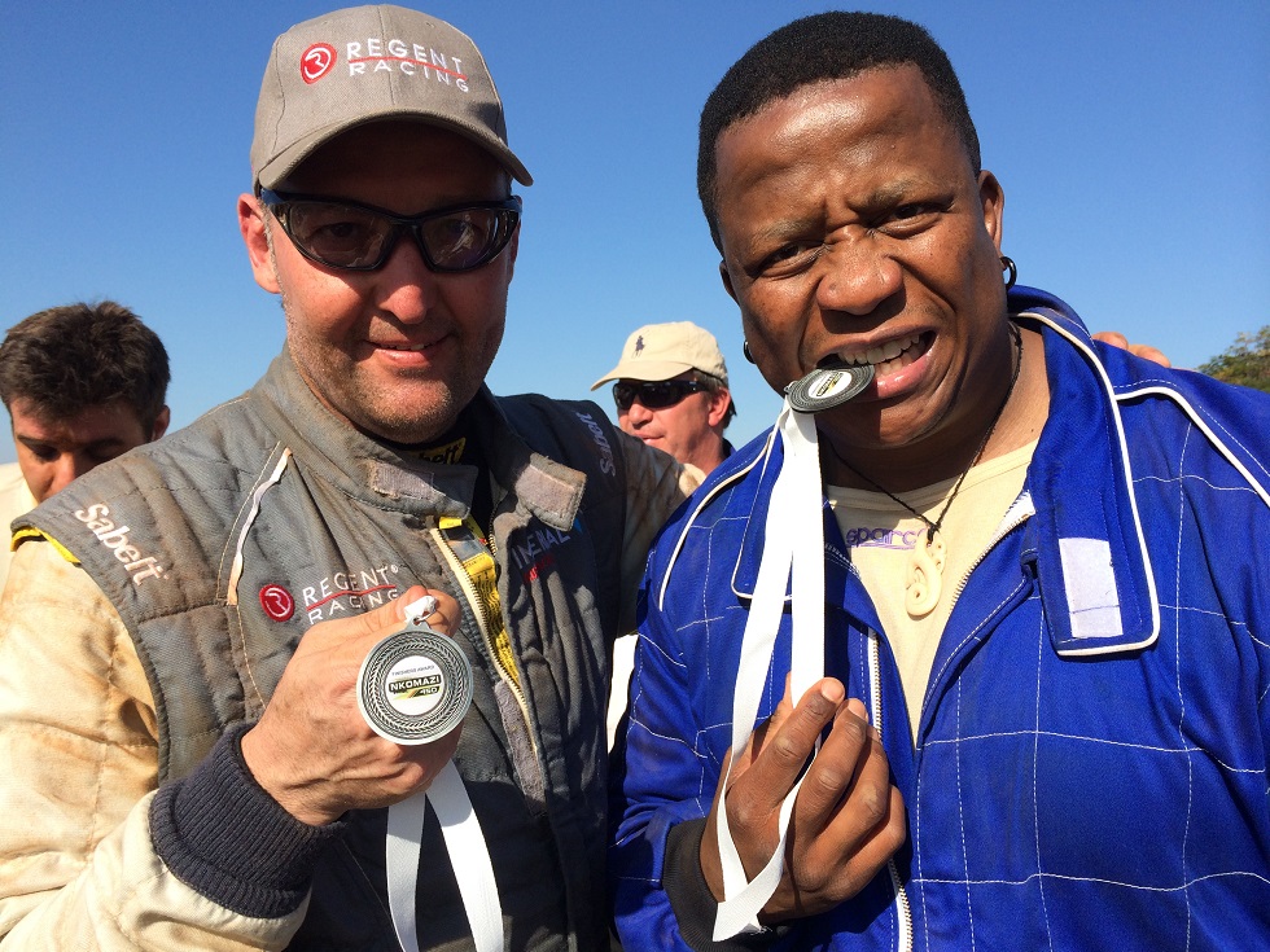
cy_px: 476
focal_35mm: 30
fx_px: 1101
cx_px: 635
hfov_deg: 60.0
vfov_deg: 46.8
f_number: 2.2
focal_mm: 4.12
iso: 40
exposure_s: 1/1786
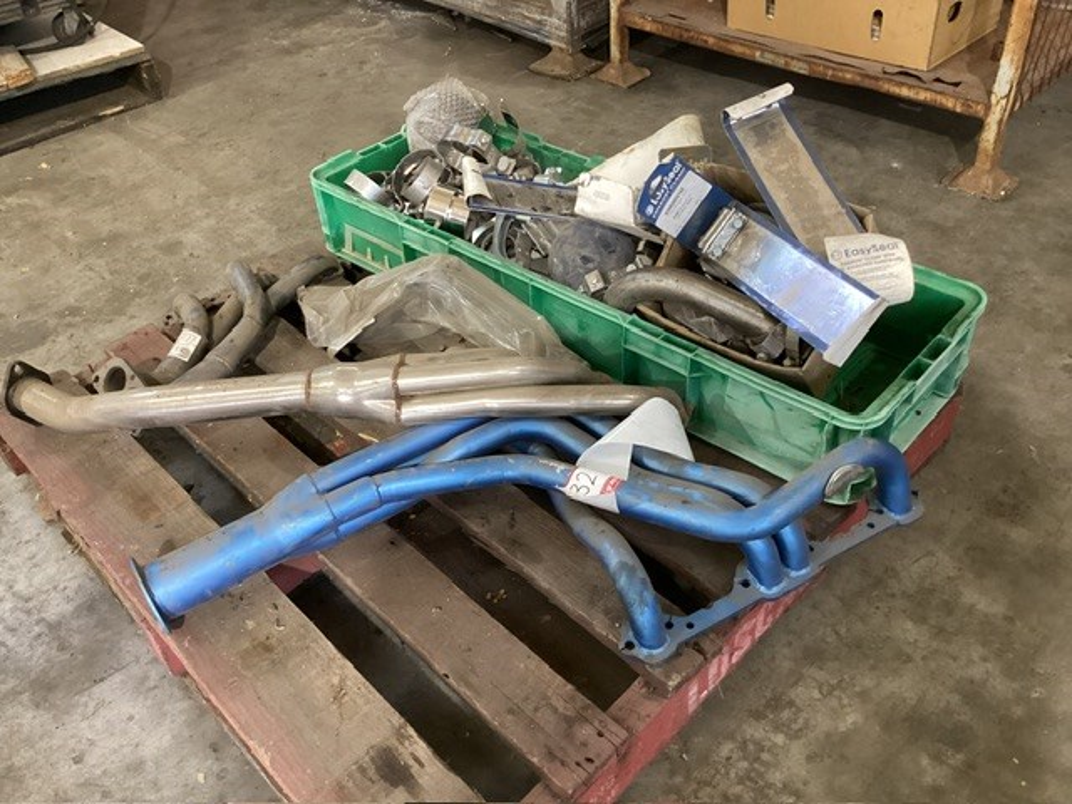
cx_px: 536
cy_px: 402
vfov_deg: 45.4
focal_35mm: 31
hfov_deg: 58.4
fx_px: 960
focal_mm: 3.3
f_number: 2.4
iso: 320
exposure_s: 1/33
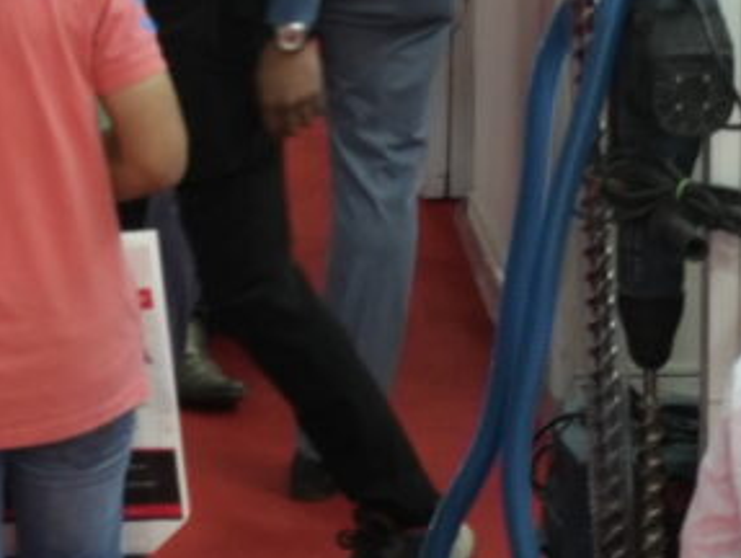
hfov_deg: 3.3
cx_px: -645
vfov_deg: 2.5
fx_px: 12667
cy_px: -779
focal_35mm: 591
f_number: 4
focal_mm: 69
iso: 800
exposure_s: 1/100
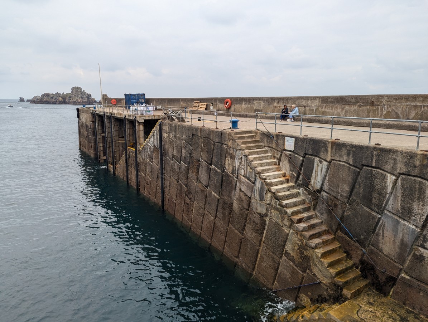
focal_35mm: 24
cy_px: 161
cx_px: 214
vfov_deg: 56.9
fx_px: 297
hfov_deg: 71.5
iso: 44
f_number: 1.85
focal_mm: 6.81
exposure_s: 1/505
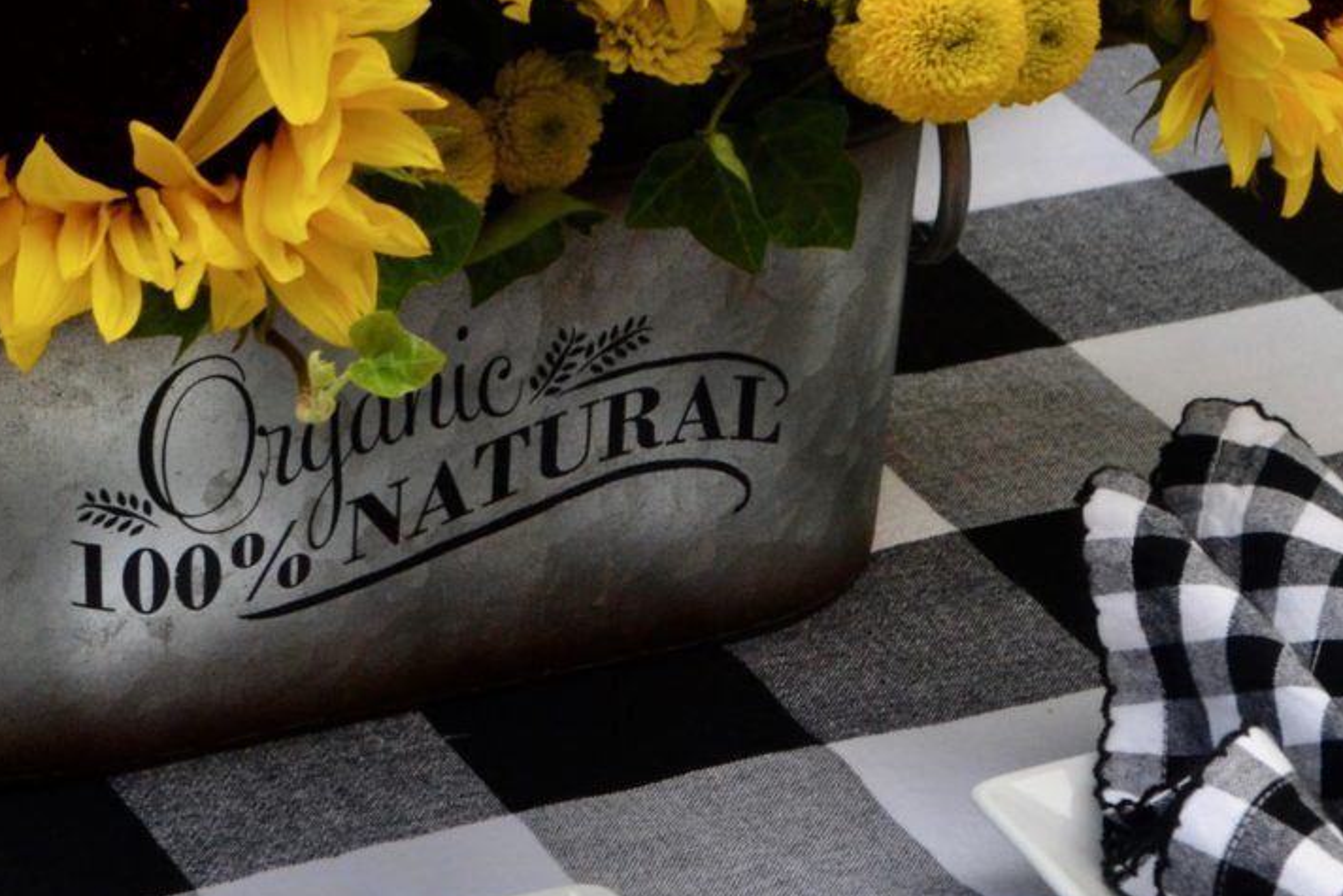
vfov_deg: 9.9
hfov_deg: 14.9
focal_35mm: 138
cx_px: 653
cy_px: 574
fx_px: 5149
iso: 800
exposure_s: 1/60
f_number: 7.1
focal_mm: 32
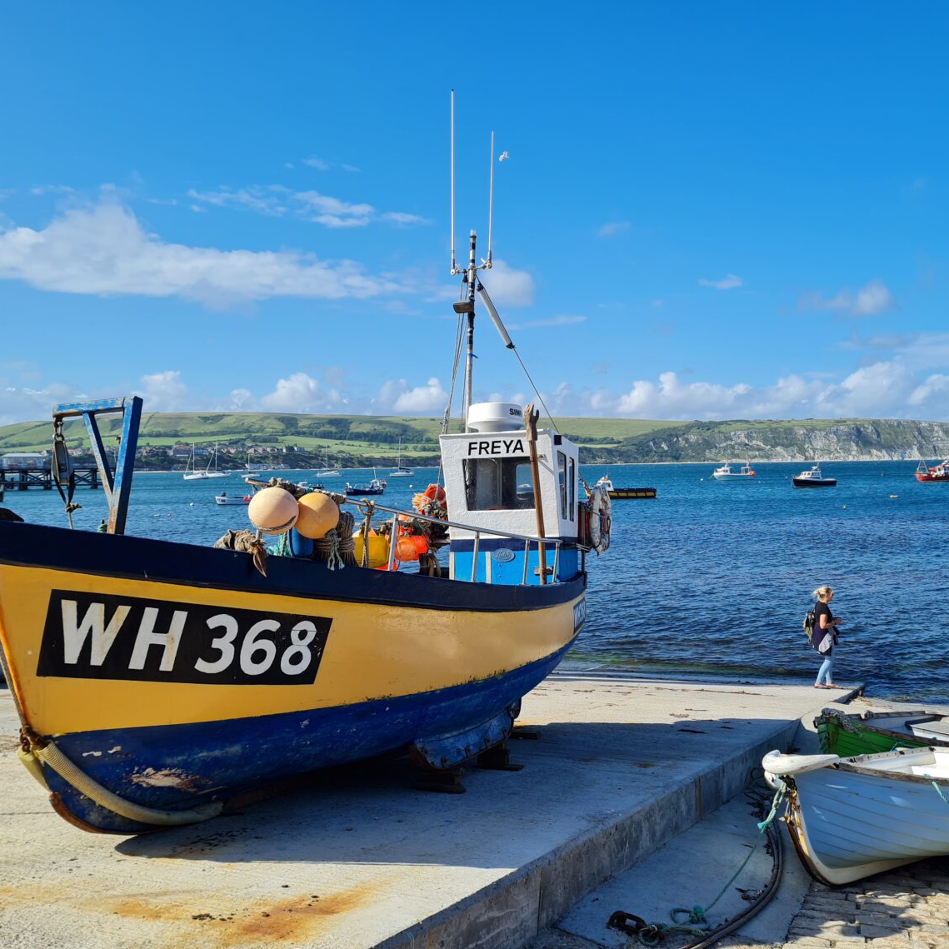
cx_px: 563
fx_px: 962
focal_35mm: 31
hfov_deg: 52.2
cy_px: 476
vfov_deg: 52.5
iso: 50
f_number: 1.8
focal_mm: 5.4
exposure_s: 1/2456
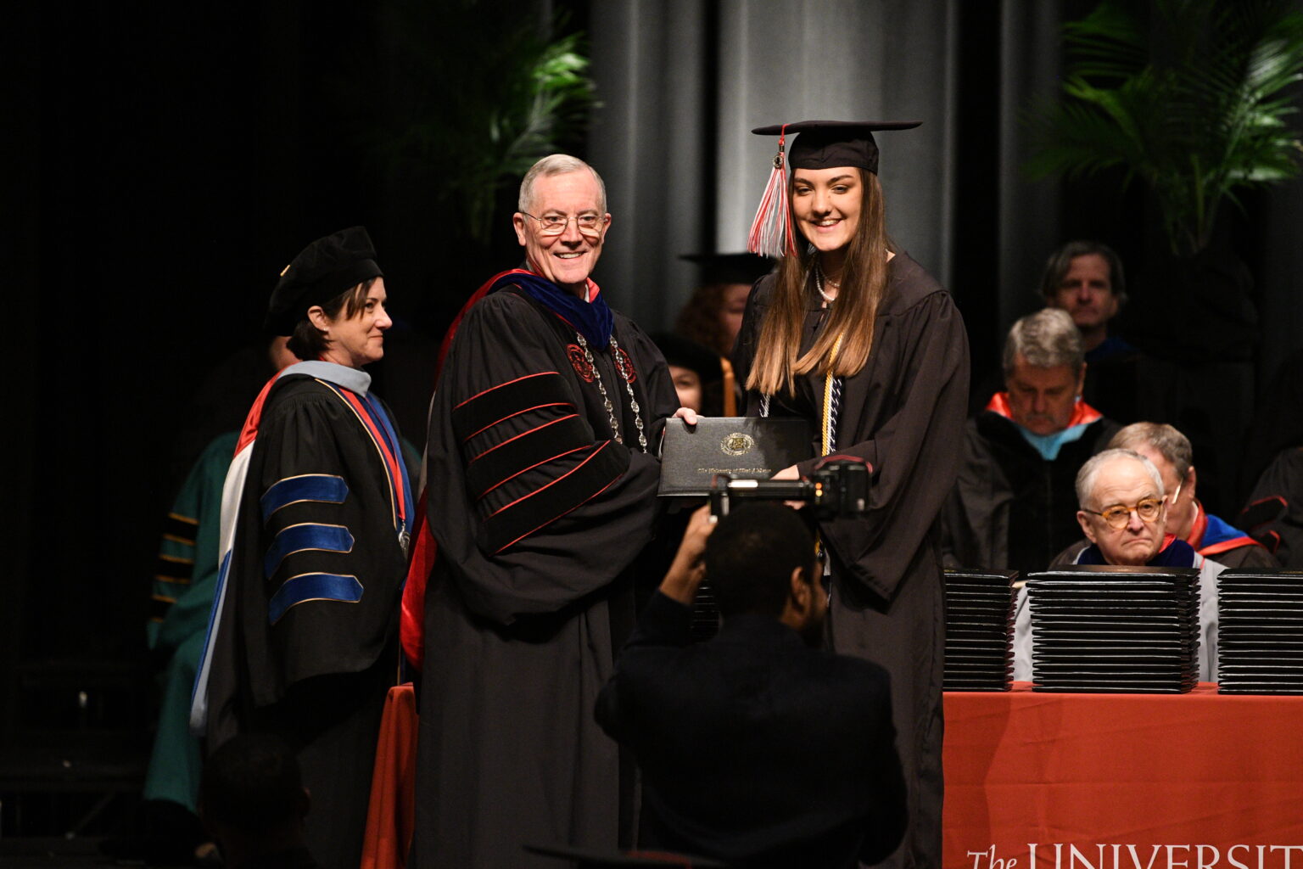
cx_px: 652
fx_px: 10857
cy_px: 434
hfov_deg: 6.9
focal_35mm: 300
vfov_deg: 4.6
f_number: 2.8
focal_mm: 200
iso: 4000
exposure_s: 1/320
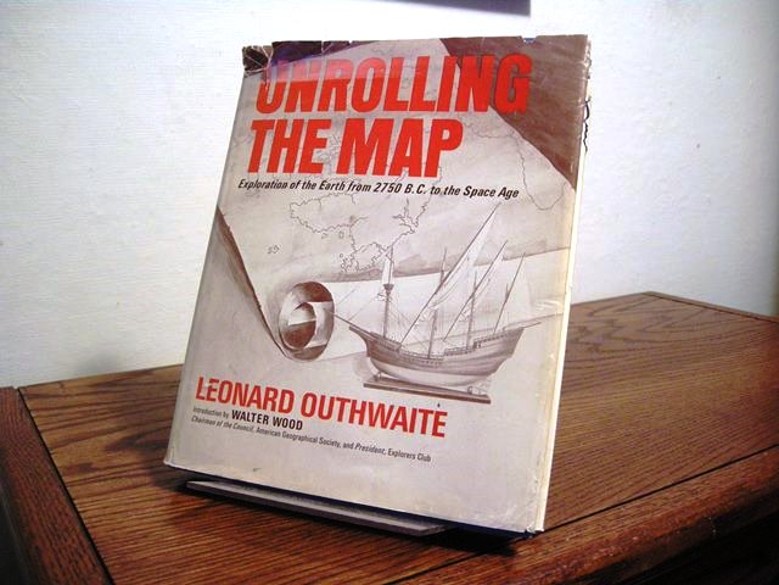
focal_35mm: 36
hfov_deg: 51.4
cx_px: 390
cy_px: 292
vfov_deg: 39.7
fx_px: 810
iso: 400
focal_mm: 7.5
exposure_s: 1/14.5
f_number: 2.7
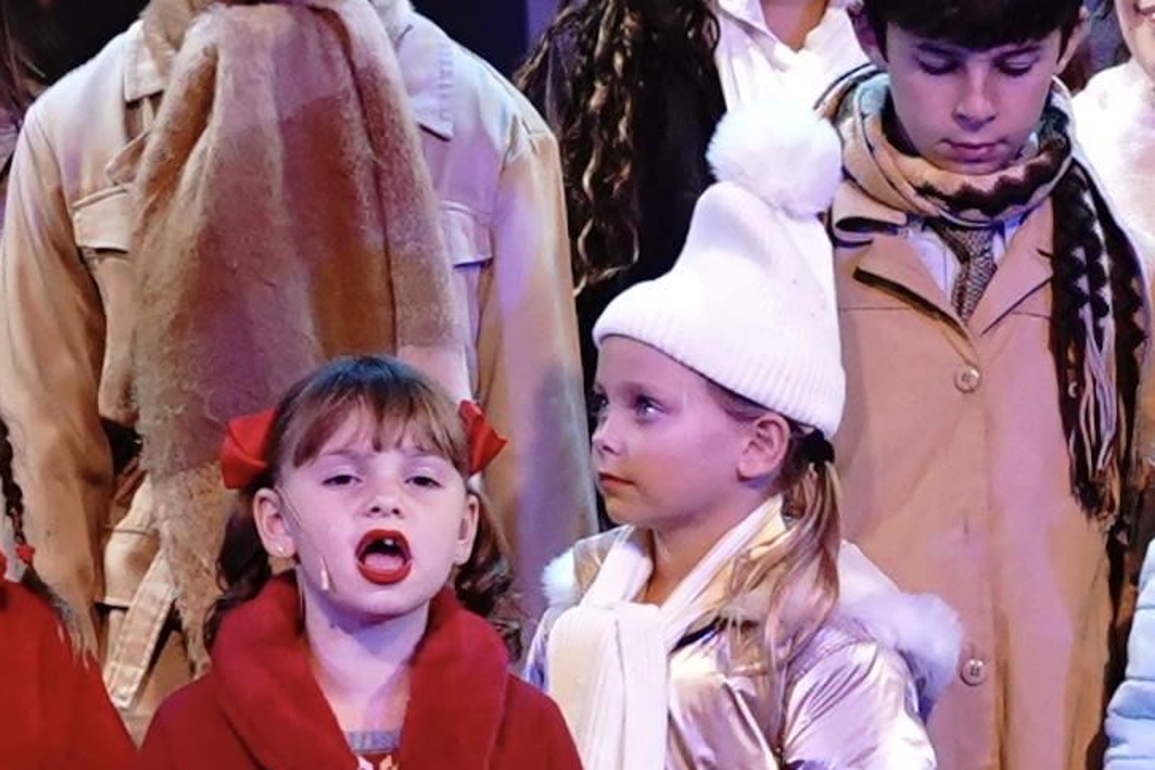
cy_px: 712
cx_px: 790
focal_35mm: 193
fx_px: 6192
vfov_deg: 7.1
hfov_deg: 10.6
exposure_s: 1/250
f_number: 4.5
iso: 2500
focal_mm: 55
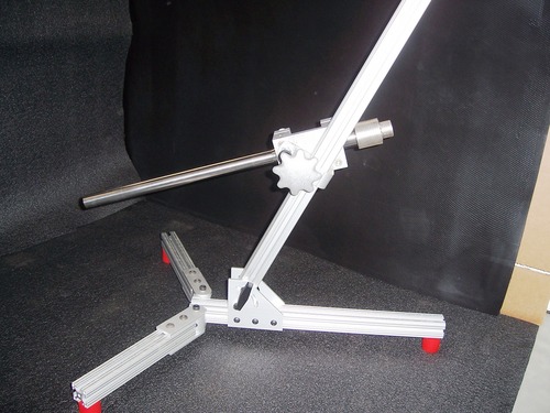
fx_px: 572
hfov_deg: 51.4
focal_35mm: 36
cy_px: 206
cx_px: 275
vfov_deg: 39.7
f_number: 3
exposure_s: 1/60
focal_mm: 6
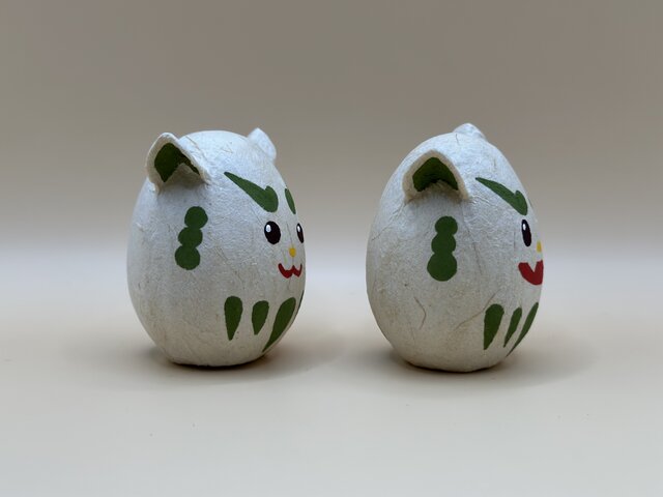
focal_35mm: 48
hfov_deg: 39.7
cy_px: 248
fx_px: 919
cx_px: 332
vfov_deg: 30.3
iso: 80
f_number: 1.78
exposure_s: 1/344
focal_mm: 6.86
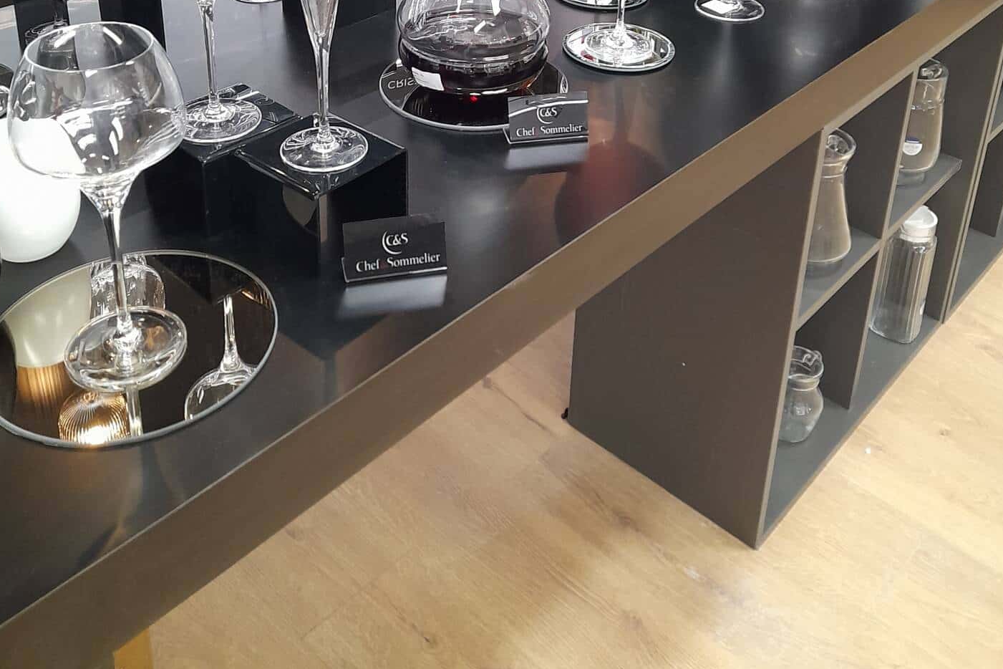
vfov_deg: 32.2
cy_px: -5
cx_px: 493
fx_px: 1059
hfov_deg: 50.7
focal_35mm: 38
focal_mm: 4.6
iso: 400
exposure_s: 1/50
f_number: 2
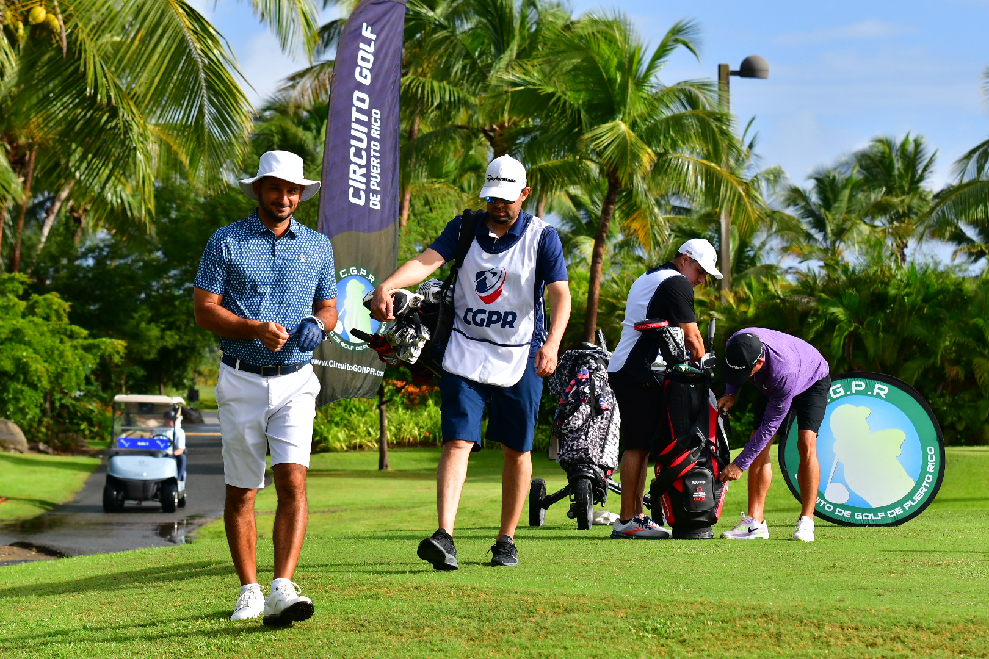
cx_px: 494
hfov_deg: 19.5
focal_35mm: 105
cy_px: 330
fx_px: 2884
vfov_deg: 13.0
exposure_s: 1/8000
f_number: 6.3
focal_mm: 70
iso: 1250
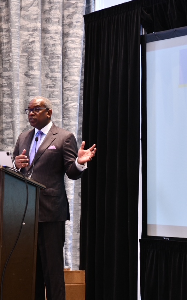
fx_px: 880
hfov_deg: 12.1
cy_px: 149
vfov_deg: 19.3
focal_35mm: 108
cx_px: 54
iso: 800
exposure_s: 1/50
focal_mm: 70
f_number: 5
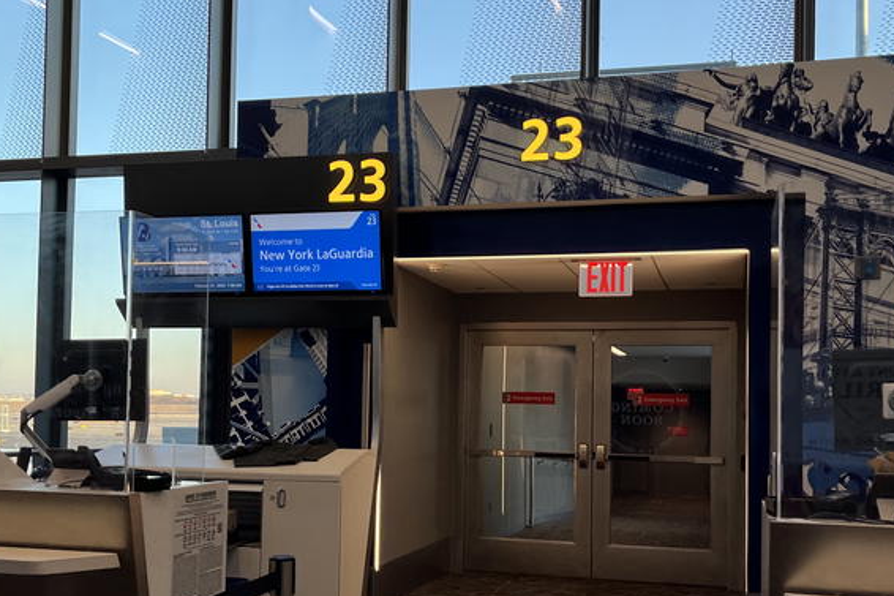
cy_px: 366
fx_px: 1067
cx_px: 412
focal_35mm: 43
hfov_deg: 45.4
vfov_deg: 31.1
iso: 40
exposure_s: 1/260
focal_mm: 5.1
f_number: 1.6
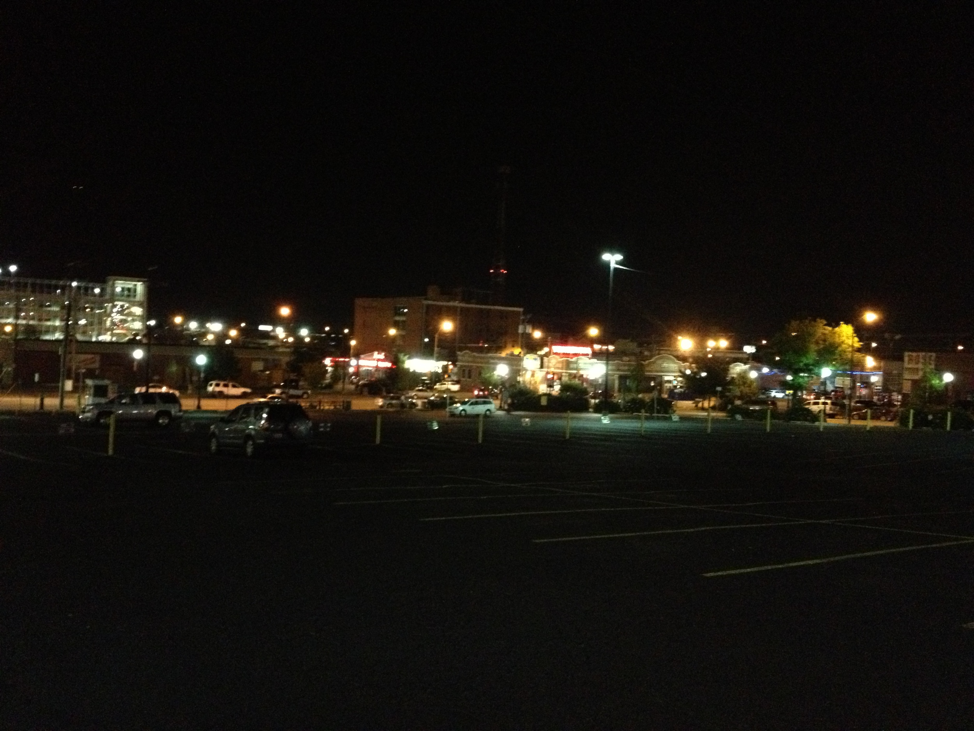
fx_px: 985
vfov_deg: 40.7
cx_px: 487
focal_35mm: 35
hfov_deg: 52.6
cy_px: 366
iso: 800
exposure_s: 1/15
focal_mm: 4.28
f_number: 2.4
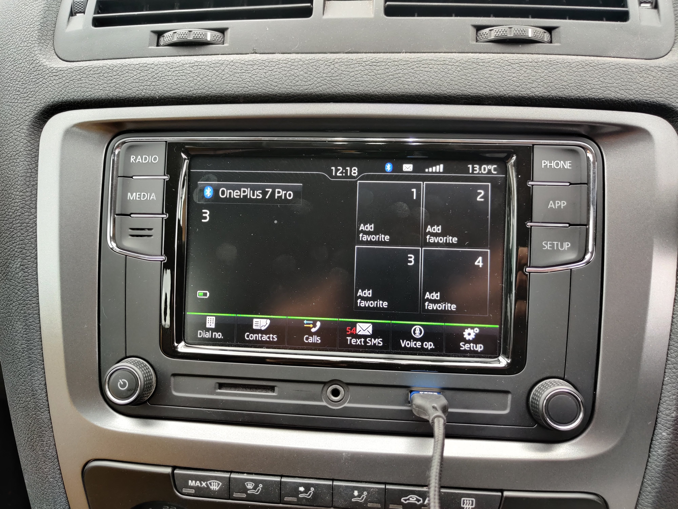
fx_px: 529
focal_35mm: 27
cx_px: 339
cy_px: 254
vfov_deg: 51.4
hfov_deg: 65.3
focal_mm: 4.75
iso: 200
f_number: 1.65
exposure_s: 1/50
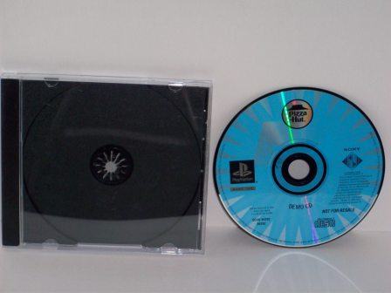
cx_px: 196
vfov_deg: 13.3
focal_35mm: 111
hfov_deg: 17.7
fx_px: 1254
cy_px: 146
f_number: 5.2
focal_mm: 18.6
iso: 160
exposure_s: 1/90.2
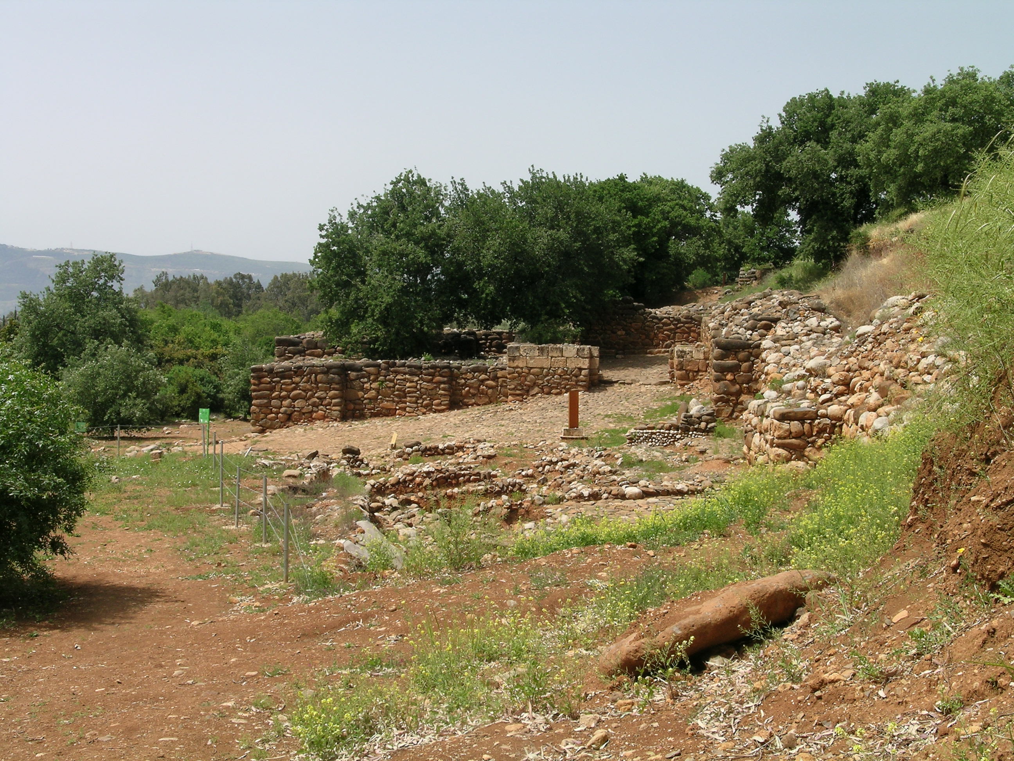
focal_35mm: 46
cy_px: 380
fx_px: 1347
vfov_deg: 31.5
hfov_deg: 41.2
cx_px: 507
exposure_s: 1/225
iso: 50
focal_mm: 9.5
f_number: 7.4
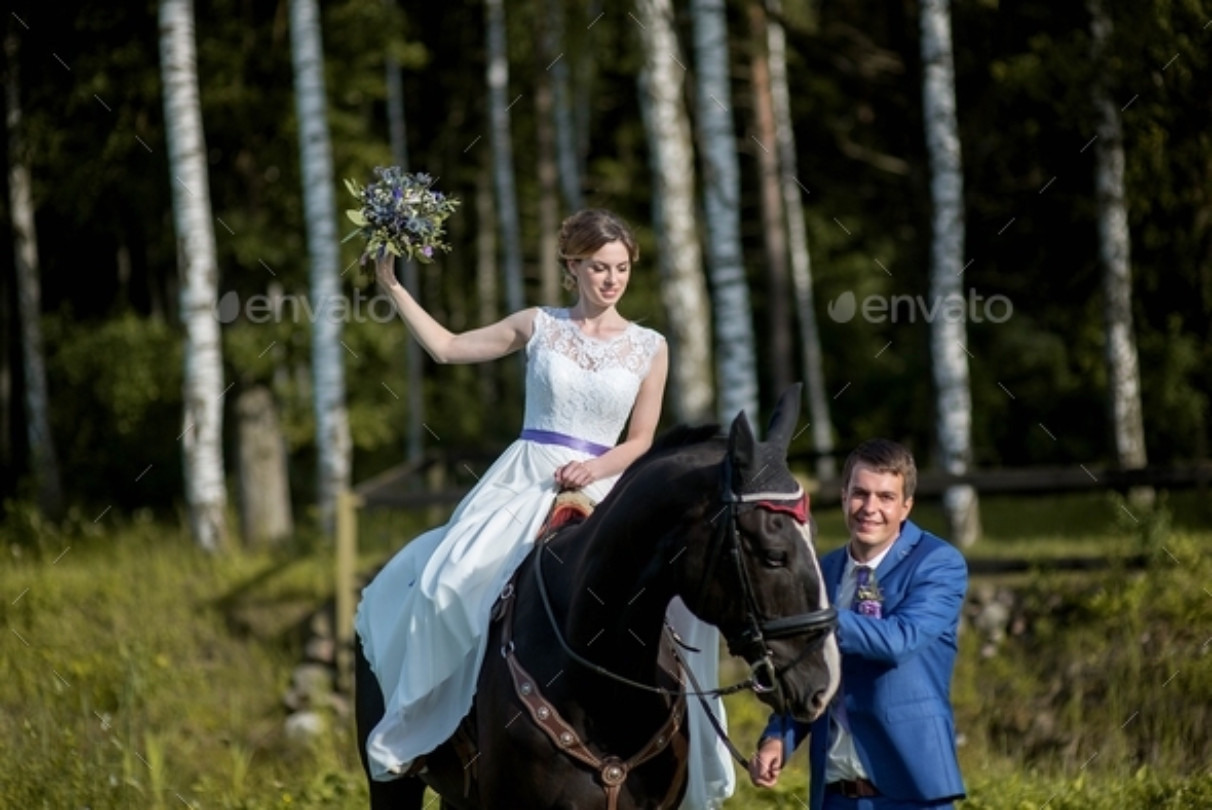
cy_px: 405
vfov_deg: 16.1
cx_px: 606
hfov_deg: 23.9
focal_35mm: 85
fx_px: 2863
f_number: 1.8
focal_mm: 85
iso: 100
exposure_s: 1/4000
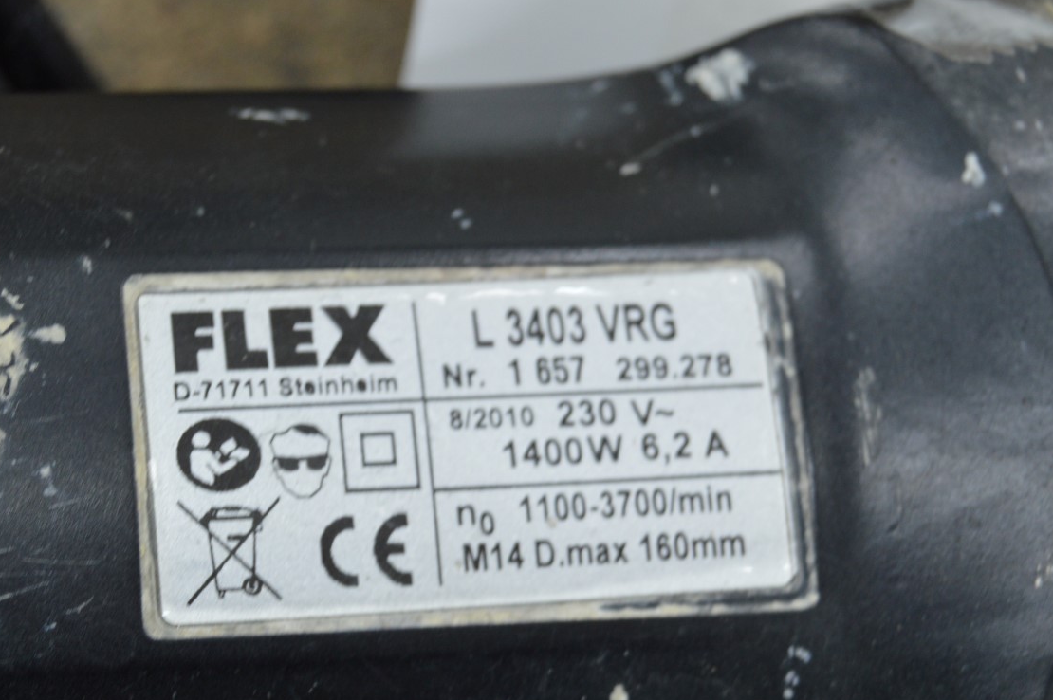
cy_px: 464
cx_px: 523
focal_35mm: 121
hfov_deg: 17.0
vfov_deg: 11.3
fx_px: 3528
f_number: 5.6
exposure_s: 1/60
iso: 640
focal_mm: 55
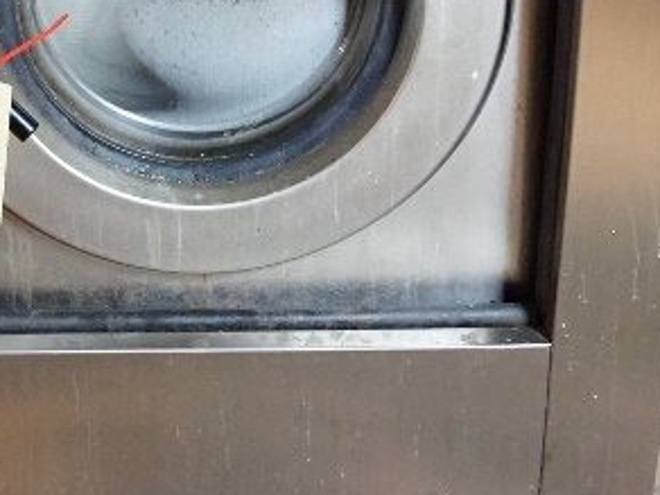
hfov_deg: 23.3
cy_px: -51
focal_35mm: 81
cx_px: 20
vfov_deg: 17.6
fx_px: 1544
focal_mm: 16
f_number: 3.5
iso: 3200
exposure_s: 1/15
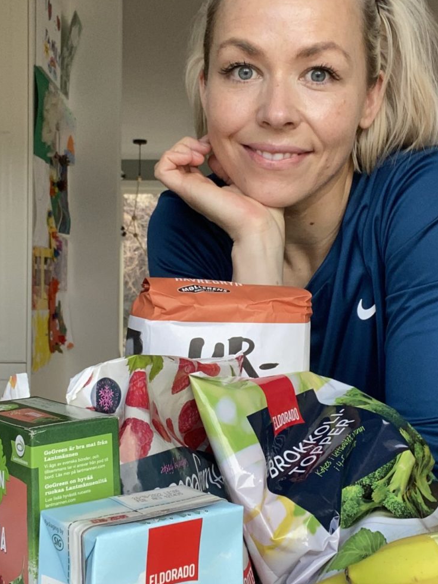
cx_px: 222
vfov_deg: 40.4
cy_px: 269
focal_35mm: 47
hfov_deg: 30.9
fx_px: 793
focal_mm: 2.71
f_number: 2.2
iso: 100
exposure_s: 1/116
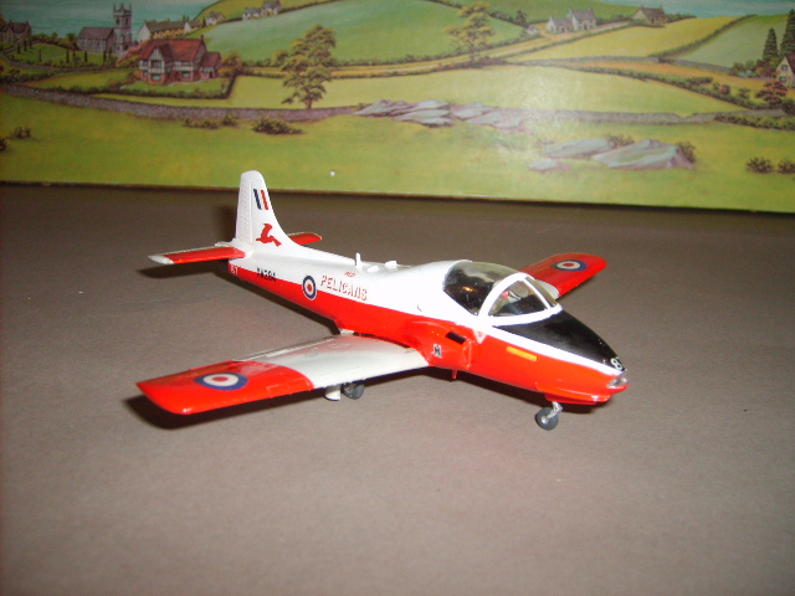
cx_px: 398
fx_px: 804
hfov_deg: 52.6
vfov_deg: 40.7
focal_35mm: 35
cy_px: 298
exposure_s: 1/45
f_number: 2.8
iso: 100
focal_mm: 5.8
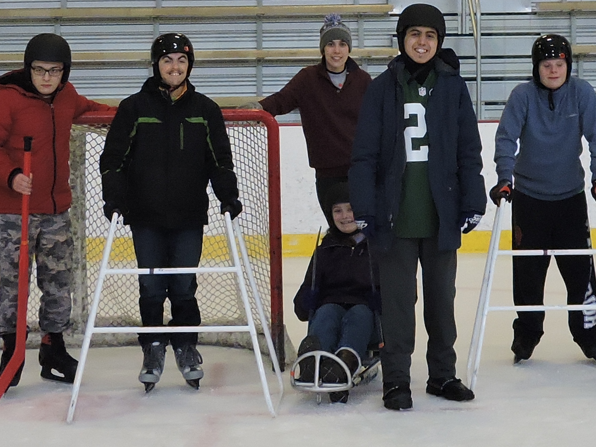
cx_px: 359
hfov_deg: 18.0
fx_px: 1877
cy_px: 66
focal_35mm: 109
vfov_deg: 13.5
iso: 400
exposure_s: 1/25
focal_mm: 5.4
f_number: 3.1
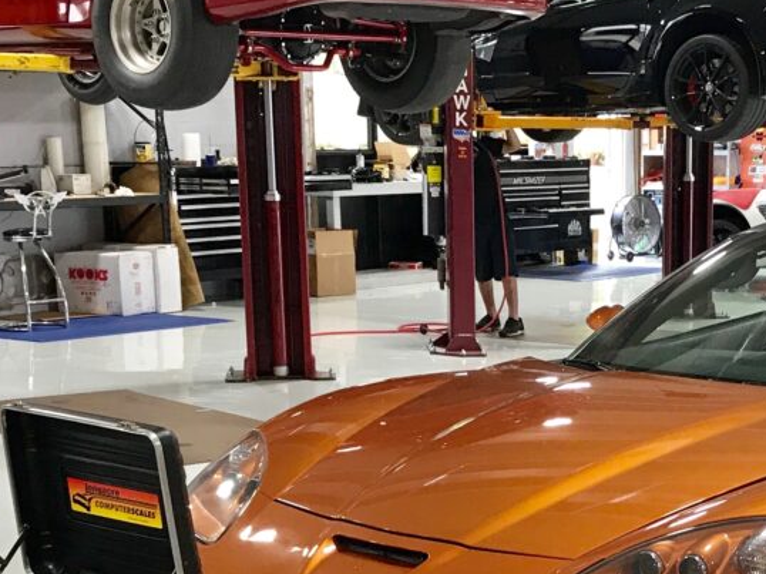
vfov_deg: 18.1
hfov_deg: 24.1
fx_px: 1769
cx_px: 592
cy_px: 531
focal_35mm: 80
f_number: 1.8
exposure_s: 1/24
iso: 40
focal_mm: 3.99
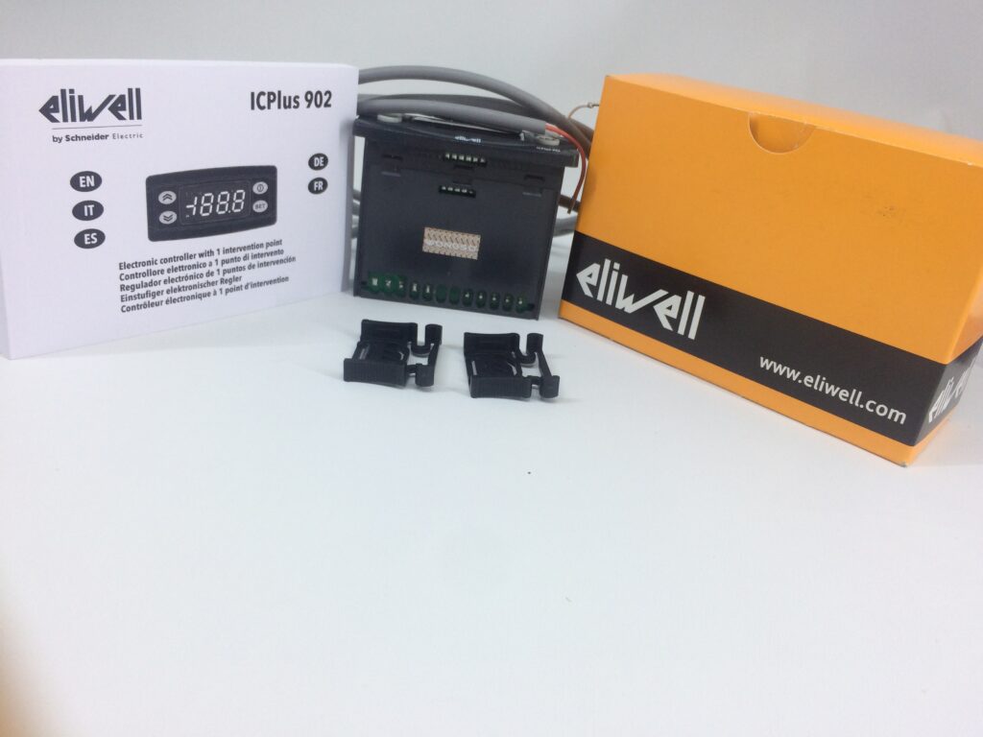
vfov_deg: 48.2
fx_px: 824
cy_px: 368
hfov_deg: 61.7
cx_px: 492
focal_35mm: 29
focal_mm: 4.15
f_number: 2.2
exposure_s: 1/100
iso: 50
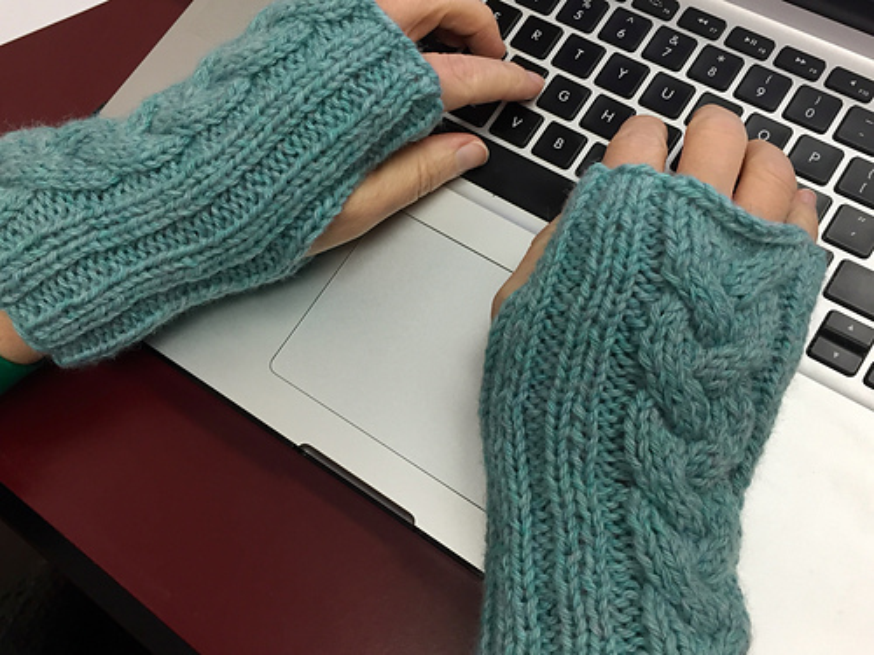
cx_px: 437
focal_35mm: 29
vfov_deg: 48.2
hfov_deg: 61.7
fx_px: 732
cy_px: 328
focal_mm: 4.15
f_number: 2.2
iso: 64
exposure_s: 1/30
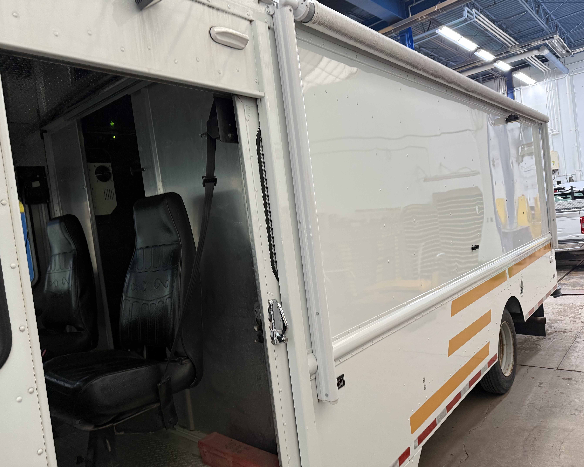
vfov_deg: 56.8
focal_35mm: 25
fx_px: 432
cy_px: 234
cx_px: 276
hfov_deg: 68.0
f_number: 1.78
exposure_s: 1/60
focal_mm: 6.76
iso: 250
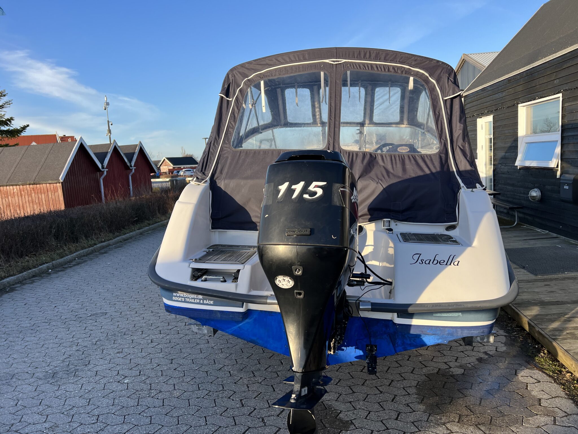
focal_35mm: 26
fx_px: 434
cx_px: 289
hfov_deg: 67.3
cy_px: 217
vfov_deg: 53.1
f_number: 1.5
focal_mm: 5.7
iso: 50
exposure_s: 1/1038
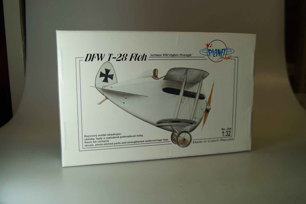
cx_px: 153
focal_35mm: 36
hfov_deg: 53.1
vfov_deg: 36.9
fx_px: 306
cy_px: 102
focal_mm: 24
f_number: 5
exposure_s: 1/250
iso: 100
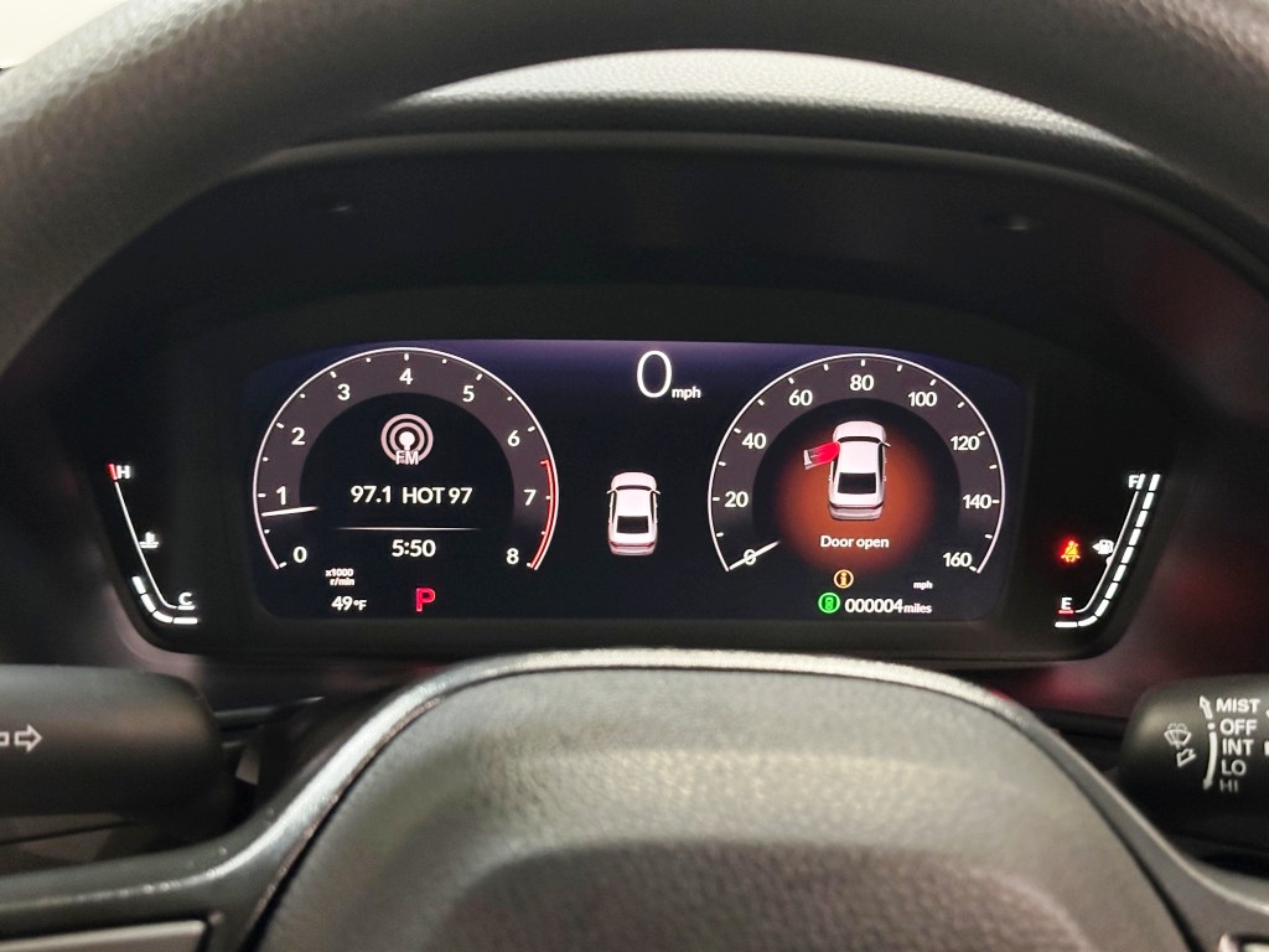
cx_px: 634
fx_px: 1760
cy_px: 476
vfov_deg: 30.3
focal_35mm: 48
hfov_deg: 39.7
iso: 640
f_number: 1.78
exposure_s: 1/24
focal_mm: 6.86
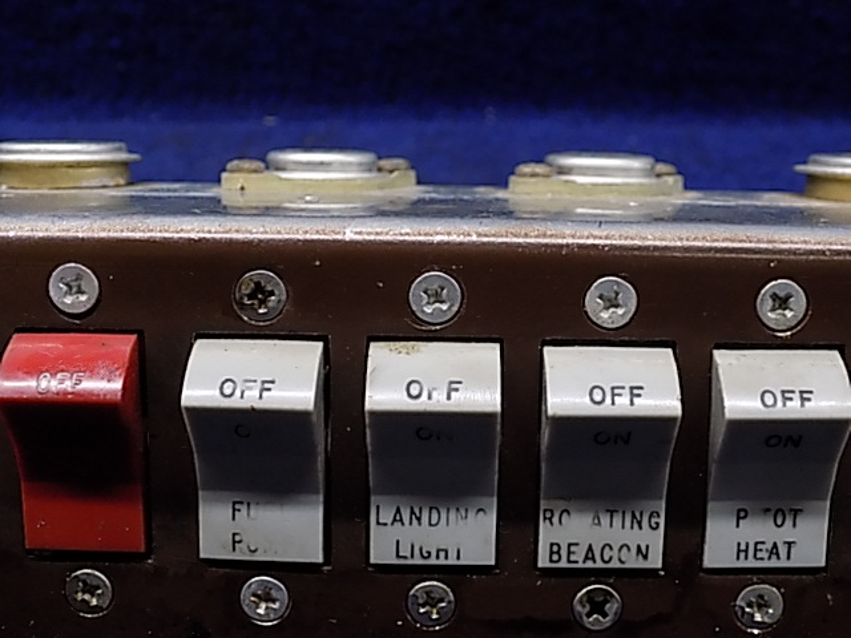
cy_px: 319
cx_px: 426
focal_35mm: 46
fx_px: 1131
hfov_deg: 41.2
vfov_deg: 31.5
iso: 360
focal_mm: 8.1
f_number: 3.7
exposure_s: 1/30
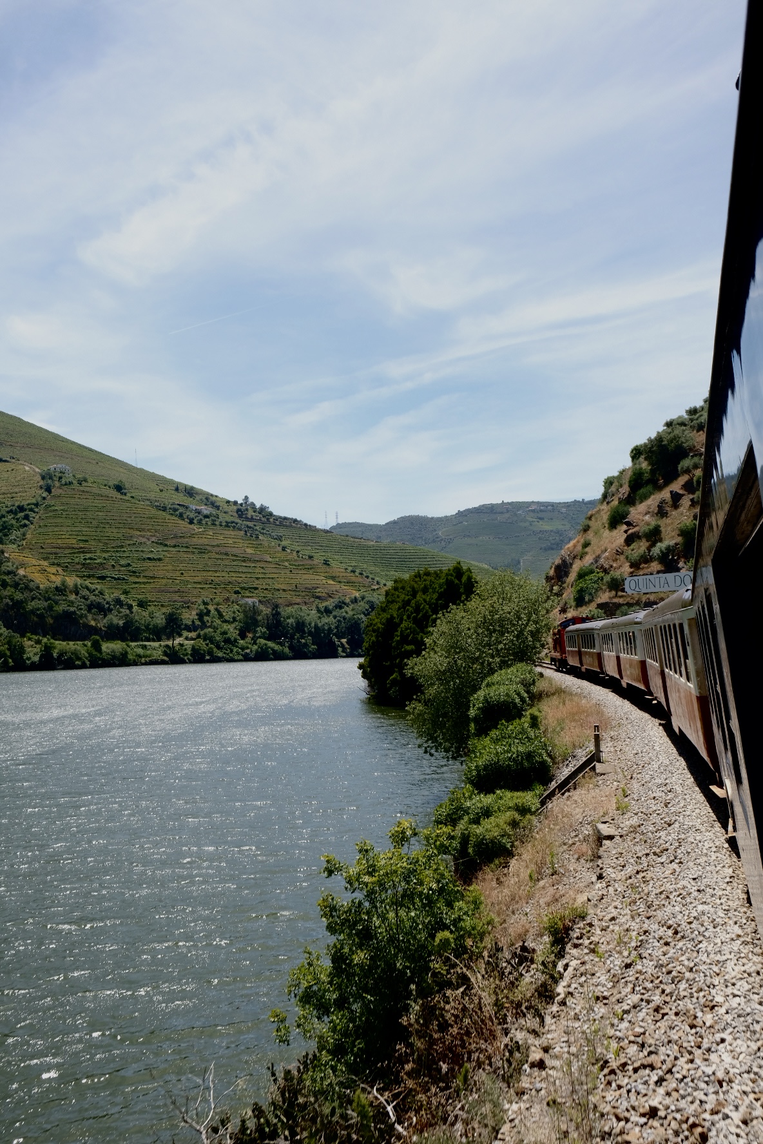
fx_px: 1017
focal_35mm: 32
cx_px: 382
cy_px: 572
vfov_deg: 58.7
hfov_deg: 41.1
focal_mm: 21.4
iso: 500
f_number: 9
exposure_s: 1/500
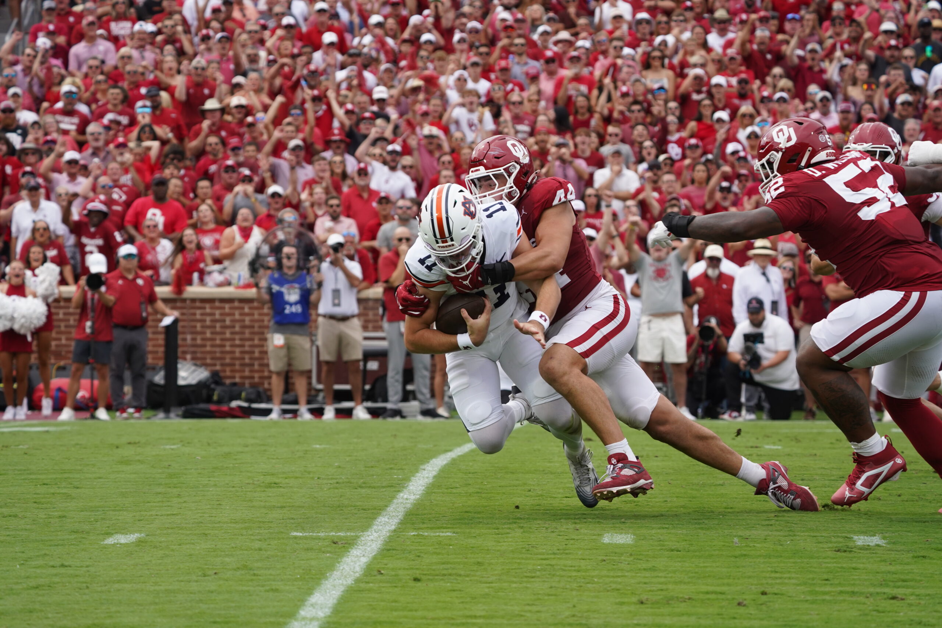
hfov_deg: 10.3
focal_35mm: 200
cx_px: 471
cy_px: 314
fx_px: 5233
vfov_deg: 6.9
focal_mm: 200
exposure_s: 1/1250
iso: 1000
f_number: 7.1
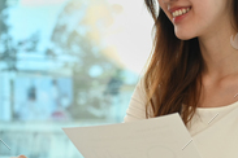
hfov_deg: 12.8
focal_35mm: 161
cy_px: 100
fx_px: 1064
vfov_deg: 8.5
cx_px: 90
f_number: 4
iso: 400
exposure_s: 1/200
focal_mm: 50
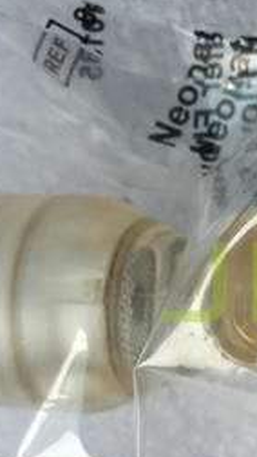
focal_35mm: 75
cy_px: 282
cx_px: 299
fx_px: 910
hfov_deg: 15.5
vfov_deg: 28.2
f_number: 2.2
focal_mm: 4.15
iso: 32
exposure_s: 1/618
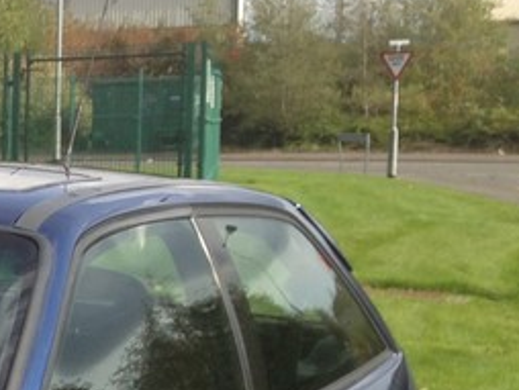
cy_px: 566
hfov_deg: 13.2
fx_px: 1996
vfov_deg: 10.8
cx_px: -447
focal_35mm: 133
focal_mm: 4.12
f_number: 2.4
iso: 50
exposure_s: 1/661
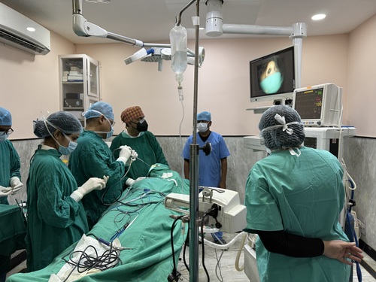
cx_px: 188
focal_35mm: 24
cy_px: 141
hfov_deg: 71.6
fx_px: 261
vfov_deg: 56.8
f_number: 1.78
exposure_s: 1/100
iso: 160
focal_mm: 6.76
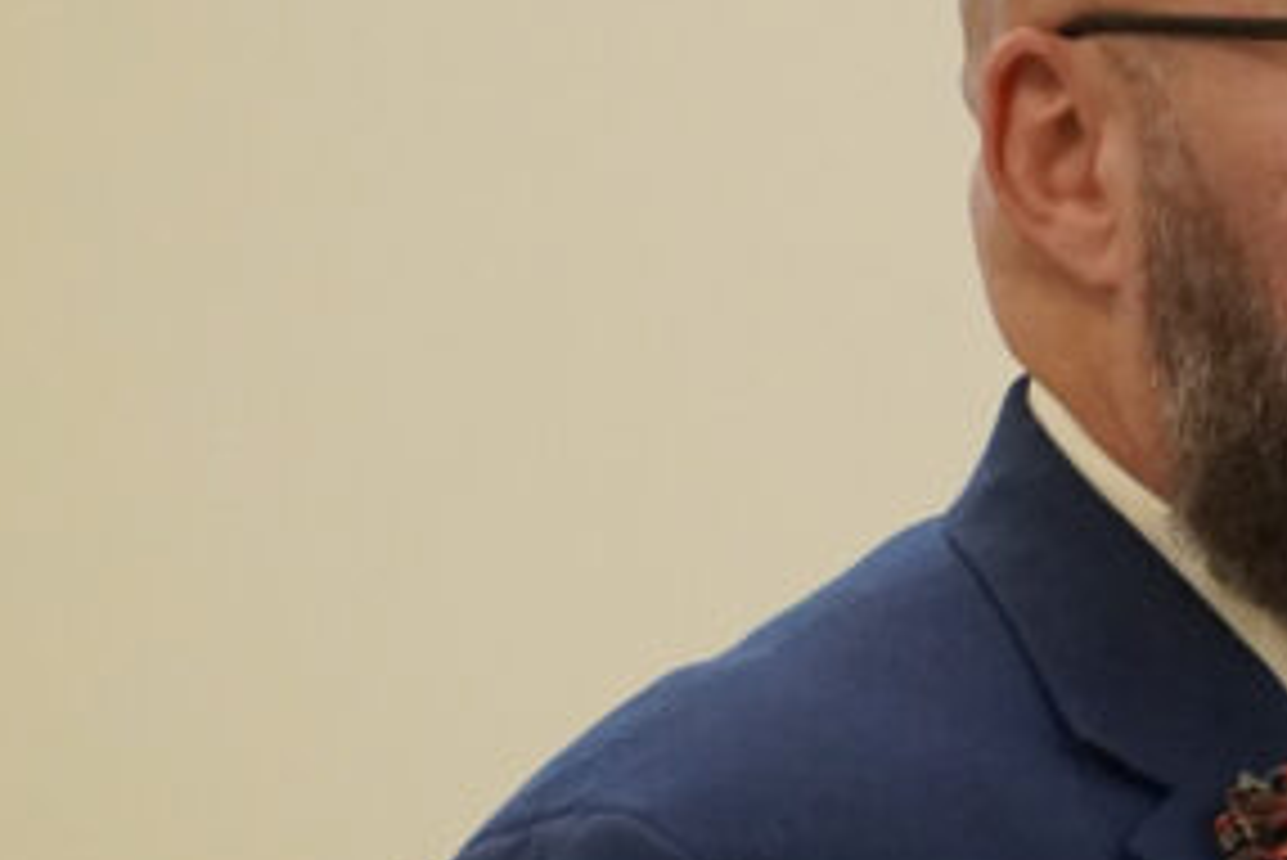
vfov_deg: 3.1
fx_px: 15773
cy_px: 928
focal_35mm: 441
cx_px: 387
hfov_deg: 4.7
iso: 2500
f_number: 5.6
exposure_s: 1/160
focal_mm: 73
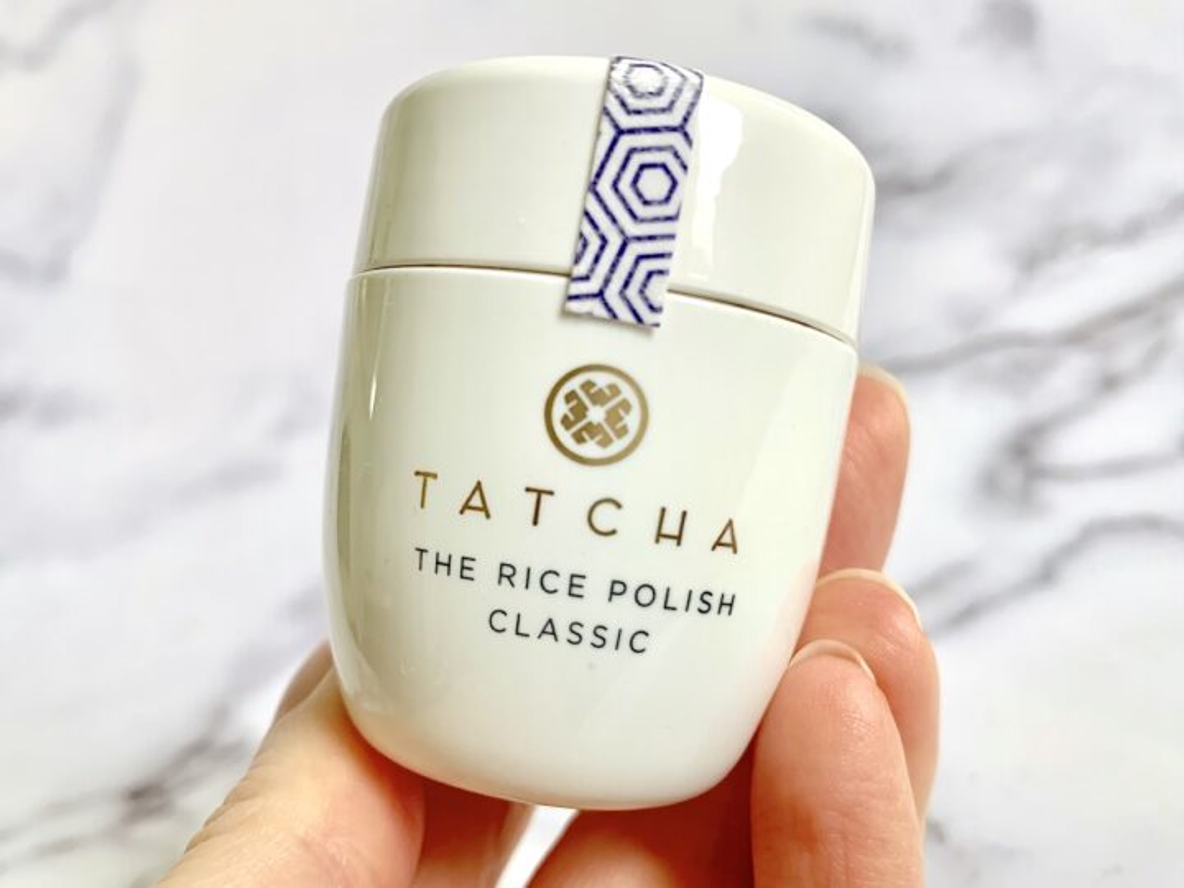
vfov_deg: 53.1
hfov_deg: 67.3
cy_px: 444
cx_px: 592
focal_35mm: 26
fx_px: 889
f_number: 1.8
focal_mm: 4.25
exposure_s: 1/121
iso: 64
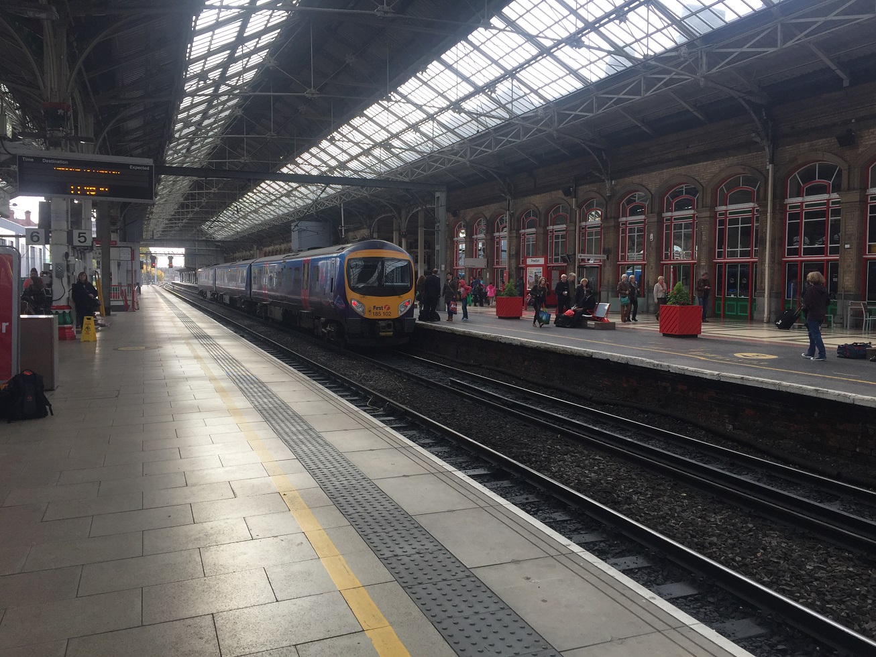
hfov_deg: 61.7
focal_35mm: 29
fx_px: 734
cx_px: 438
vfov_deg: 48.2
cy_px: 328
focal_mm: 4.15
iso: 32
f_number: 2.2
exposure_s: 1/247
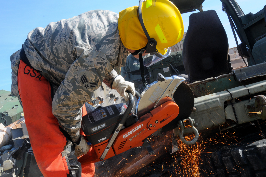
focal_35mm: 60
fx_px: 443
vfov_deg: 22.6
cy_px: 88
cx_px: 133
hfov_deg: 33.4
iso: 250
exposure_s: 1/50
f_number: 22
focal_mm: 40
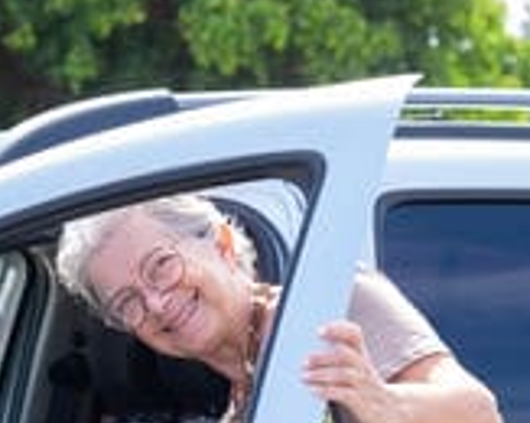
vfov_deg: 7.9
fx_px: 3039
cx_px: 205
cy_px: 301
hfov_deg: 10.0
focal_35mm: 194
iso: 200
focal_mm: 56
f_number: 4
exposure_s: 1/250
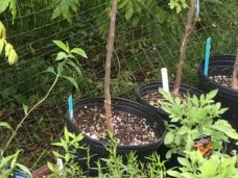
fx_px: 894
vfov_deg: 11.3
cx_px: 62
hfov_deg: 15.1
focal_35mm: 130
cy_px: 186
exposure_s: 1/120
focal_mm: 4.15
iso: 32
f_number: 2.2
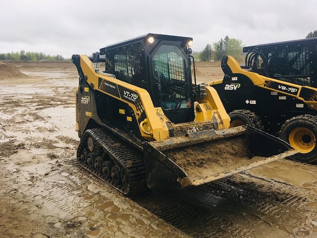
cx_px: 158
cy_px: 119
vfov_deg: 48.2
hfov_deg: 61.7
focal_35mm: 29
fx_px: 266
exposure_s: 1/342
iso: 25
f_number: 2.2
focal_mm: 4.15
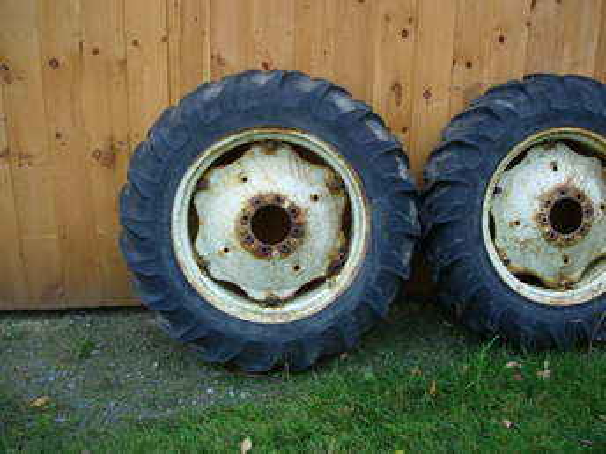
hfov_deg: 49.0
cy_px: 227
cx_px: 303
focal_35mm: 38
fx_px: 665
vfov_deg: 37.7
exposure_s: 1/124
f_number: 2.8
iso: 64
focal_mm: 7.8
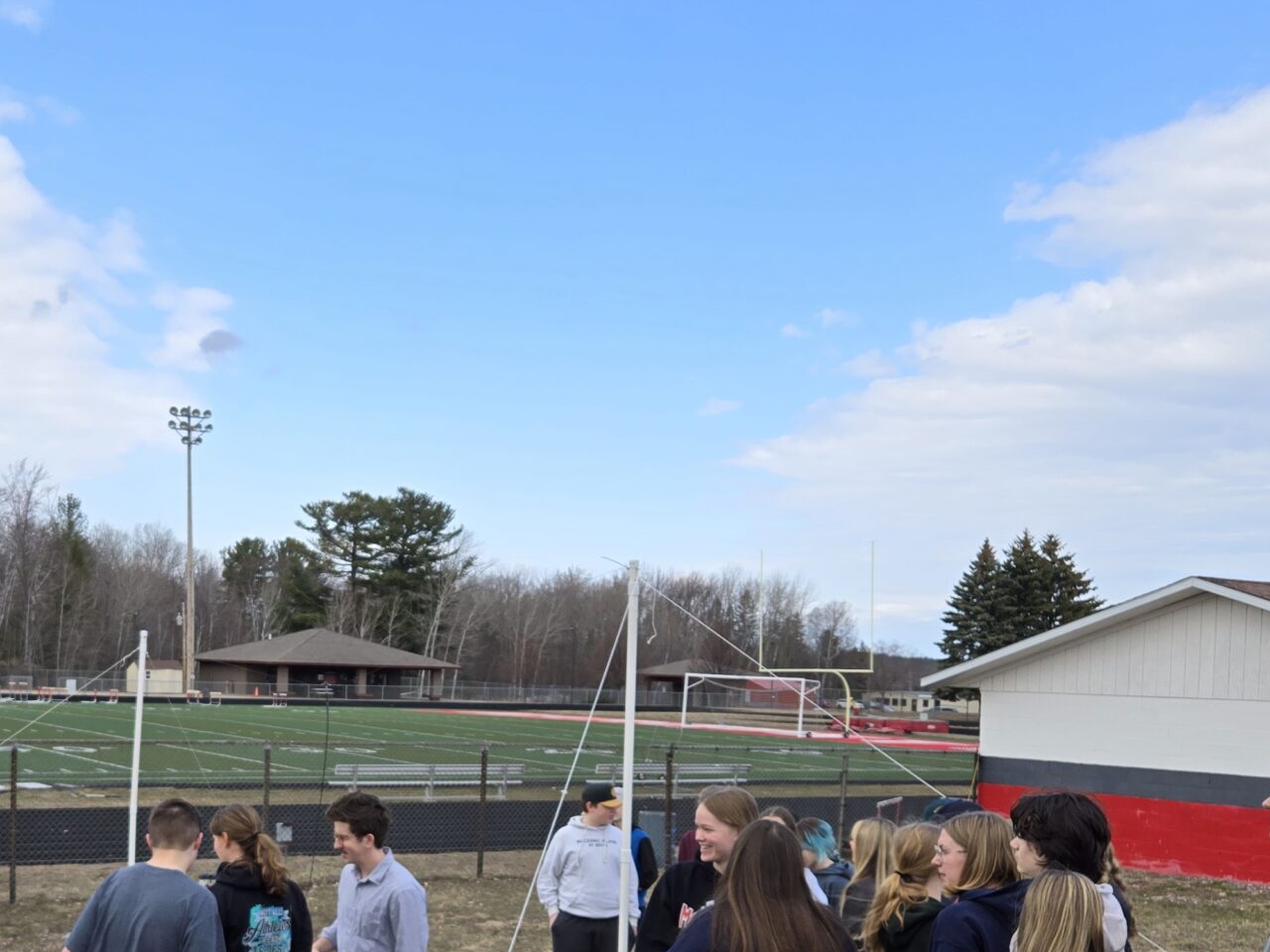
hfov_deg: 40.3
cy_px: 728
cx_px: 349
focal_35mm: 46
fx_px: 1688
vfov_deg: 30.9
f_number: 1.8
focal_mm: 5.4
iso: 25
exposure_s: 1/1120
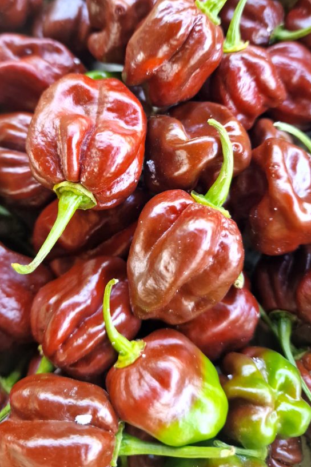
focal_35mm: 30
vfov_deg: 61.3
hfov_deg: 43.6
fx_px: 389
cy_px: 181
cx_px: 146
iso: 160
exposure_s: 1/60
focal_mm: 6.4
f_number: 1.8
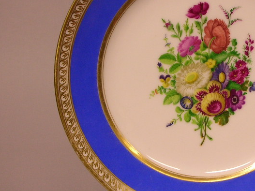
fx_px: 501
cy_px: 91
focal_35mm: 68
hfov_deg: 28.1
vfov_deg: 21.6
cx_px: 193
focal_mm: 5.8
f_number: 3
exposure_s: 1/24.8
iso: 50
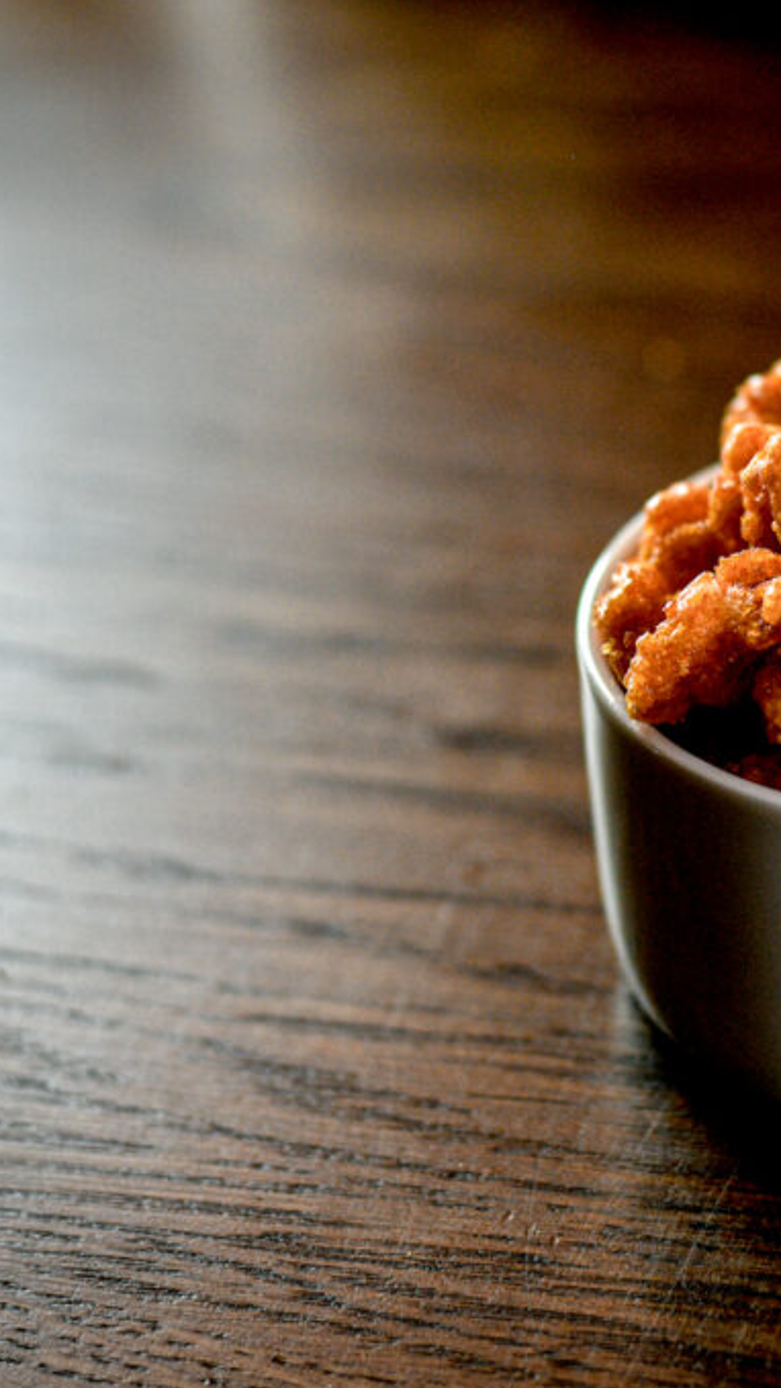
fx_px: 2908
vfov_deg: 26.8
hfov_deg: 15.1
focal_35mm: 79
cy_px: 694
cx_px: 691
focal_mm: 50
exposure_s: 1/100
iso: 720
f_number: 2.8
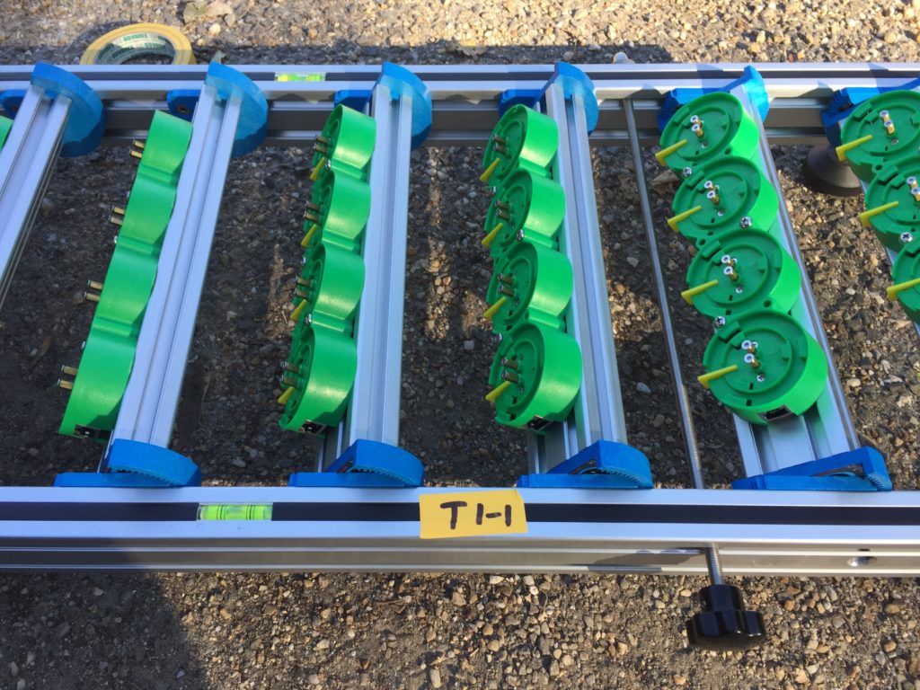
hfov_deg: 61.7
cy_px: 345
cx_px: 460
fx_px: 771
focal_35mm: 29
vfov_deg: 48.2
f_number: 2.2
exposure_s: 1/282
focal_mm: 4.15
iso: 32
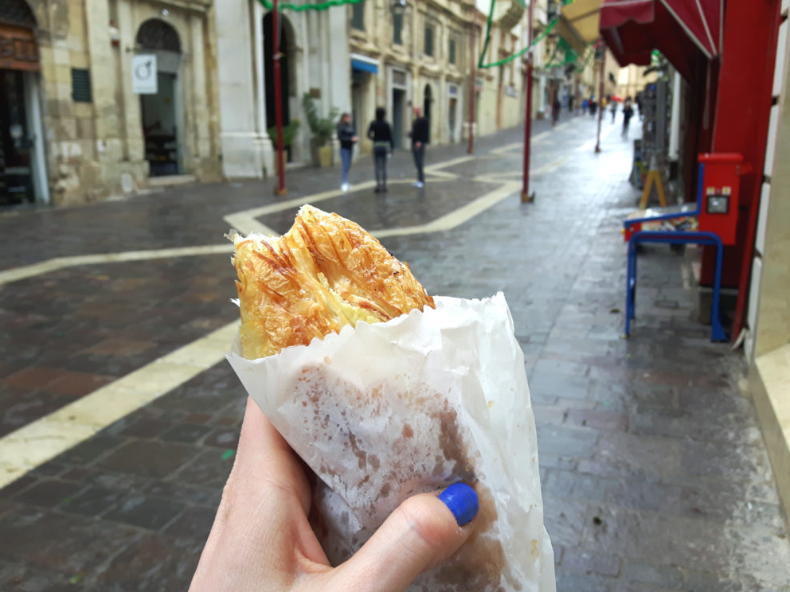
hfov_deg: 56.8
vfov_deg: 44.2
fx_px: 730
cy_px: 288
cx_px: 397
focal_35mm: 32
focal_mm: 3.7
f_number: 1.9
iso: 40
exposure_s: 1/183
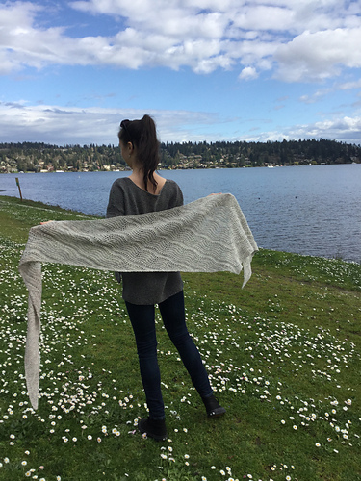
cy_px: 240
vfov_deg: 58.4
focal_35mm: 31
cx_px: 180
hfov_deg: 45.4
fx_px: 431
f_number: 2.4
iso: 25
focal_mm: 3.3
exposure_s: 1/1072
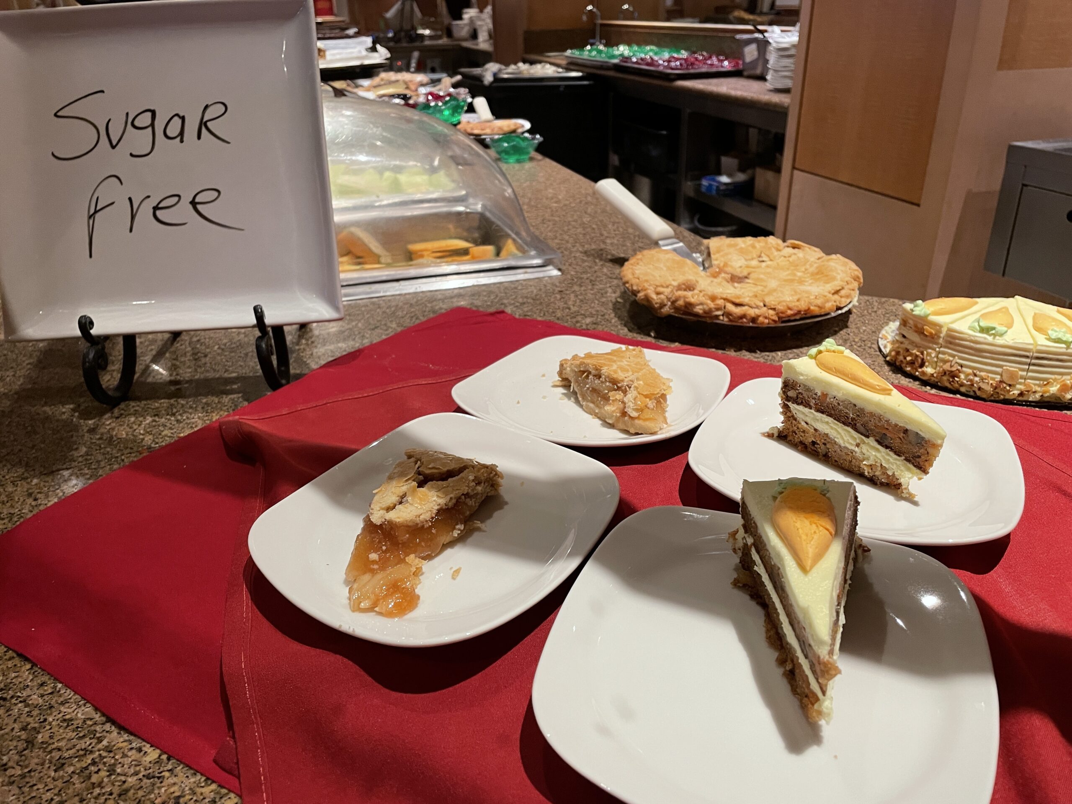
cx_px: 536
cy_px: 402
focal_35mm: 26
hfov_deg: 67.3
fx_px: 805
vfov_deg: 53.1
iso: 250
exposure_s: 1/60
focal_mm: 4.2
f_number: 1.6
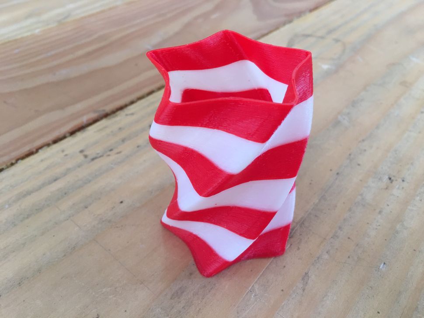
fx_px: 355
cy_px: 159
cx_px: 212
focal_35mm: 29
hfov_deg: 61.6
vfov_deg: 48.2
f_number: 2.2
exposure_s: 1/17
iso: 64
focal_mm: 4.15
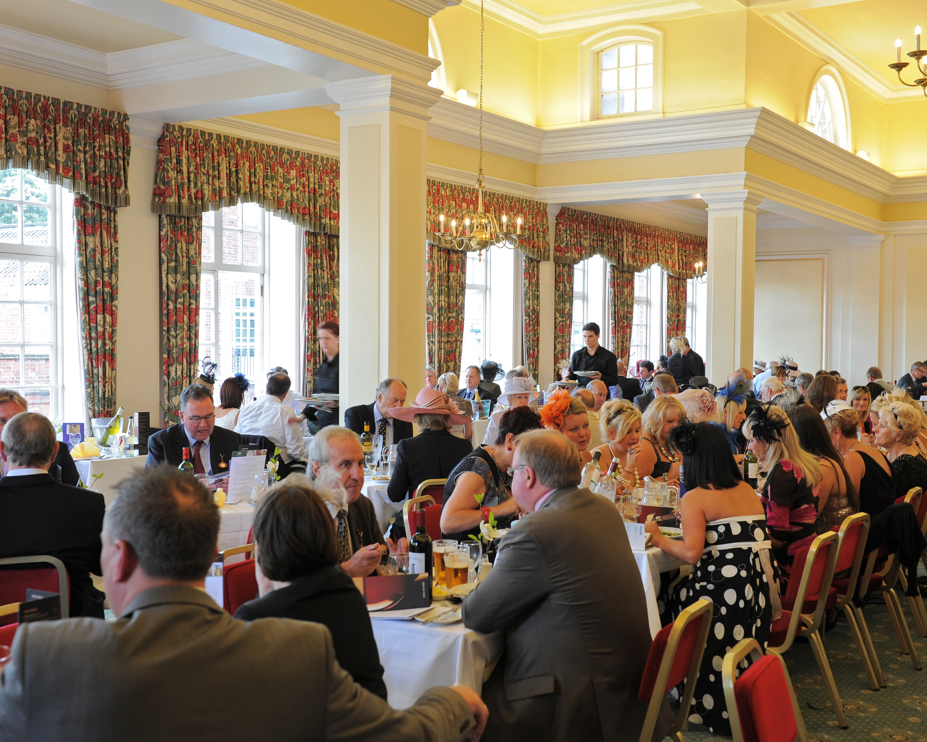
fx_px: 1125
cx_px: 492
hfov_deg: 44.8
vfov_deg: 36.5
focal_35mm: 41
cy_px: 370
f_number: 5
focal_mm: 36
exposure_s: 1/40
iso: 400
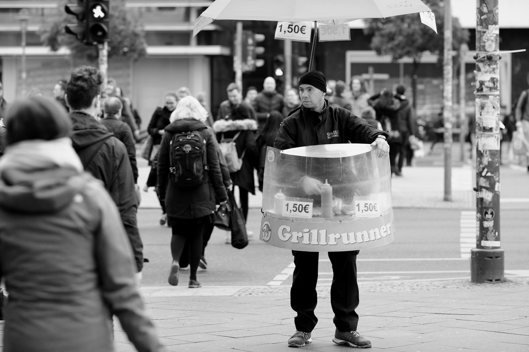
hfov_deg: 15.2
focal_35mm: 135
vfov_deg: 10.1
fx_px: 1982
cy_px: 176
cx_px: 264
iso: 800
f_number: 4
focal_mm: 135
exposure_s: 1/160
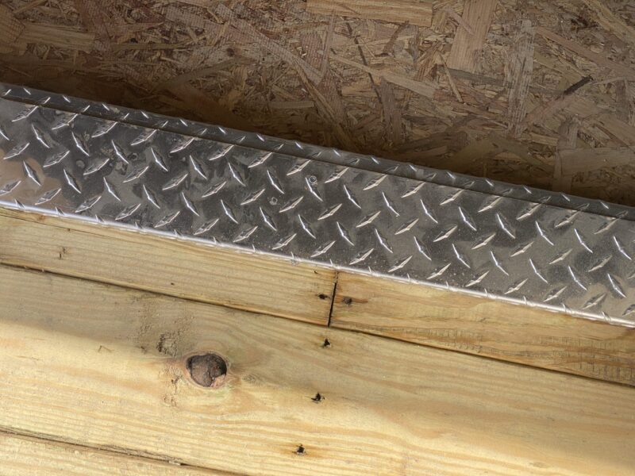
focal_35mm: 52
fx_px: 954
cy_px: 238
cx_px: 318
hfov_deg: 36.8
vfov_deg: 28.0
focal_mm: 6
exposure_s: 1/424
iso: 20
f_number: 2
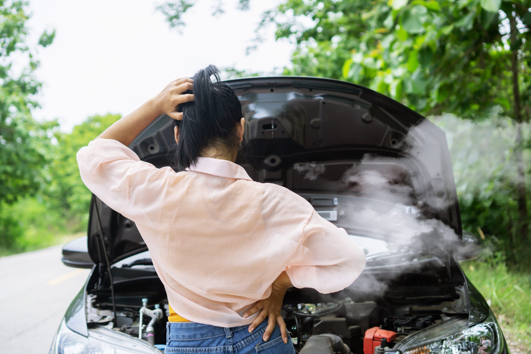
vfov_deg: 25.8
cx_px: 266
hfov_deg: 37.8
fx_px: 774
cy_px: 177
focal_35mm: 52
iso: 100
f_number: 2.5
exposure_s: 1/1000
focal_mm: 35
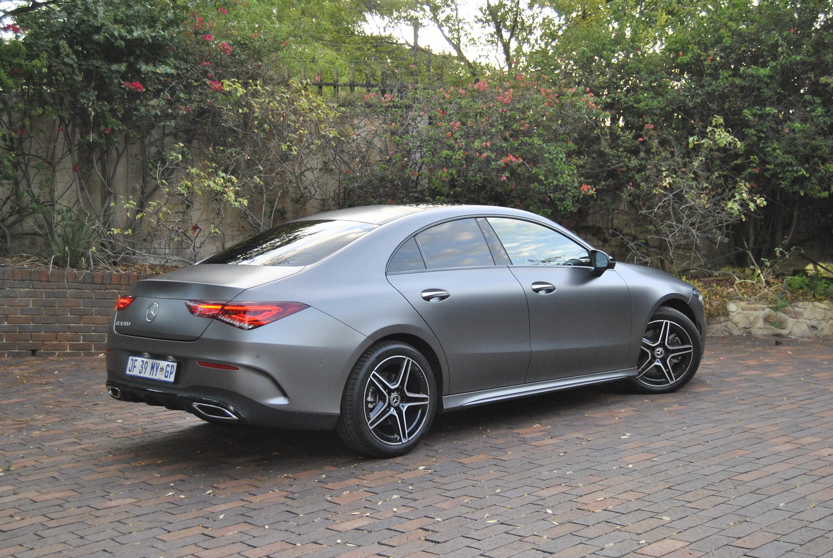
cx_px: 416
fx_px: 1077
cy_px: 279
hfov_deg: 42.3
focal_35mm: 46
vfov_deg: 29.0
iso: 800
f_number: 4.2
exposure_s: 1/160
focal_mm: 31
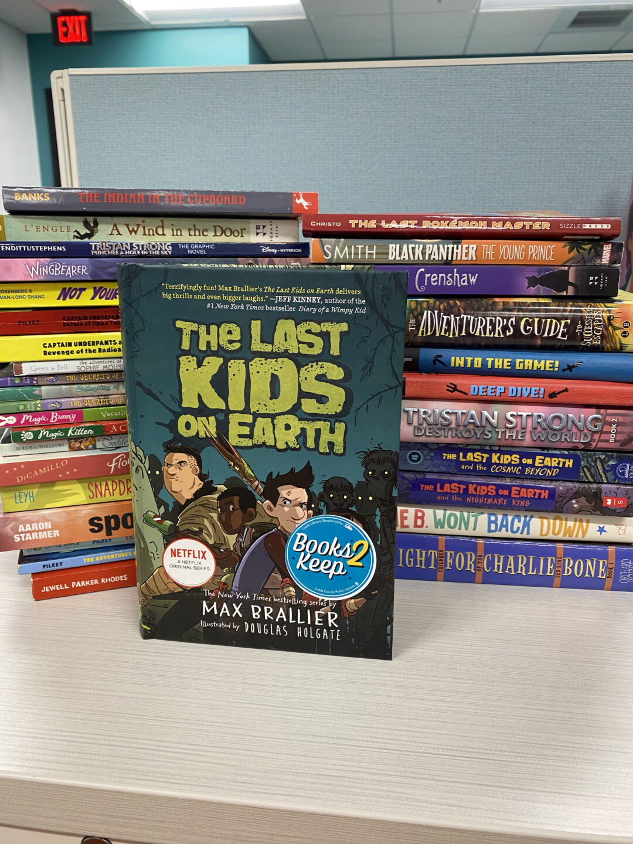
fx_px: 634
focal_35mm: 26
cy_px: 422
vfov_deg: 67.3
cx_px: 316
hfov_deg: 53.1
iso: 100
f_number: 1.8
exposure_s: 1/60
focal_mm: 4.25
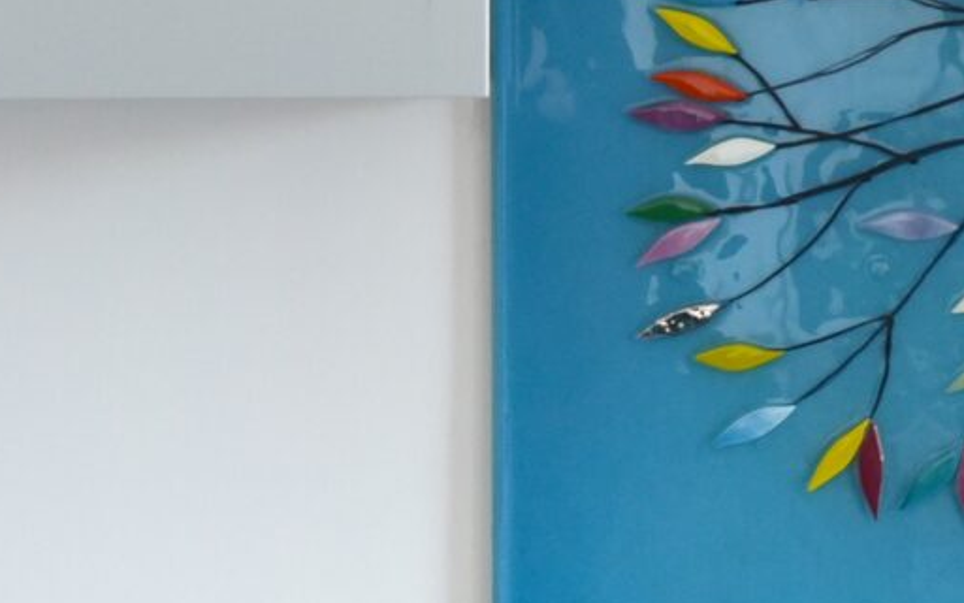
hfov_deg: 12.4
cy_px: 24
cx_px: 1299
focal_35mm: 163
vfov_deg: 8.0
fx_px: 4282
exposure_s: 1/30
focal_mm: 32
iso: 1400
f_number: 6.3
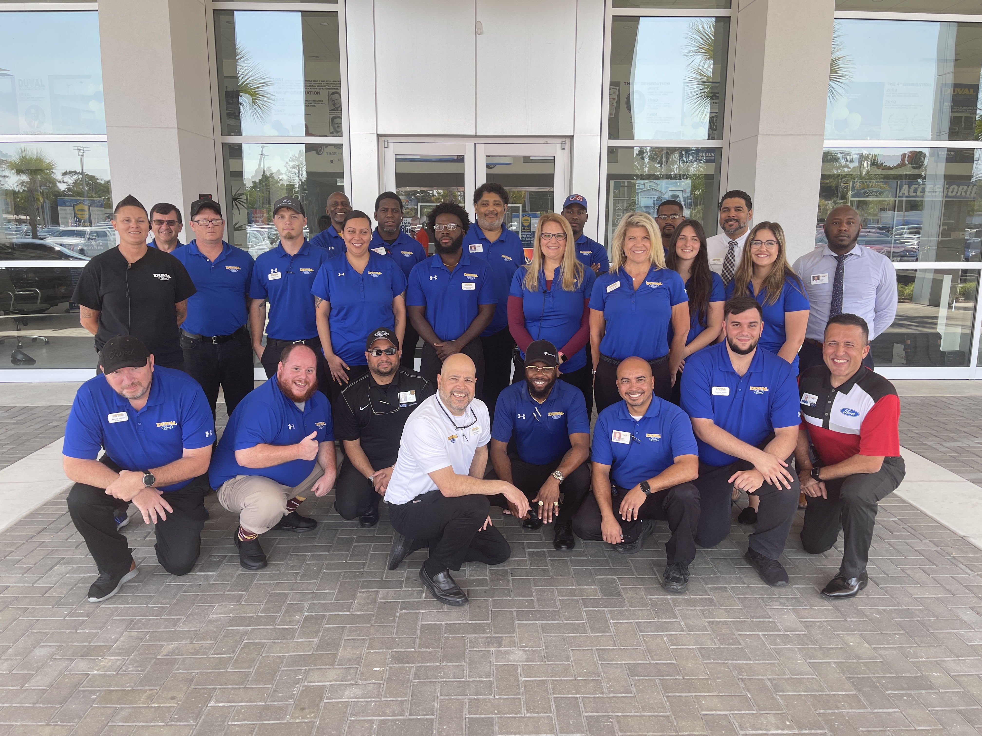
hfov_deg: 67.3
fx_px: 738
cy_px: 368
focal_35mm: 26
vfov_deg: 53.1
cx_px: 491
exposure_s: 1/331
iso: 32
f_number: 1.6
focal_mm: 5.1
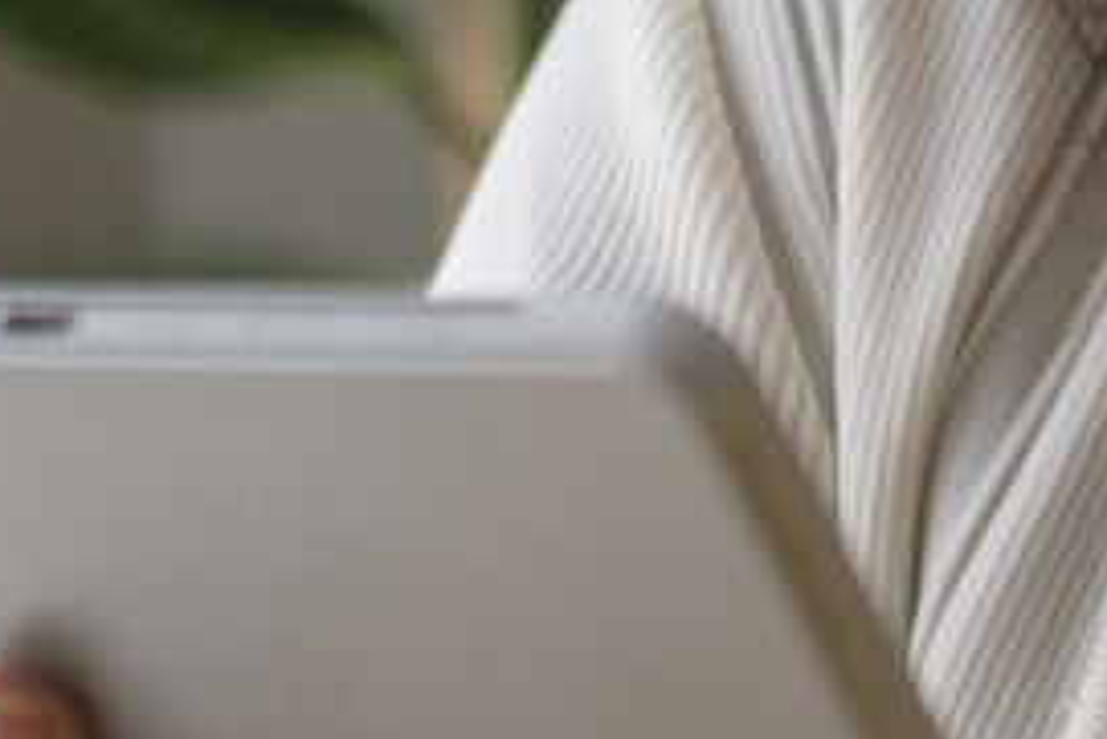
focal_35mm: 415
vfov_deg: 3.3
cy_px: 237
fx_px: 12768
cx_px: 2445
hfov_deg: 4.9
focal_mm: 35
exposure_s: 1/850
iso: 250
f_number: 2
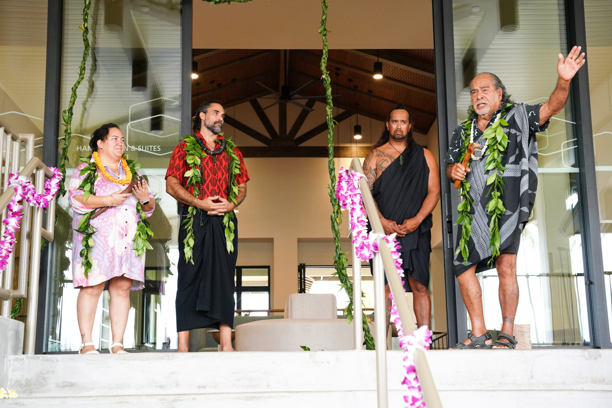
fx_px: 882
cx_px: 306
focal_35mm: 52
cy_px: 204
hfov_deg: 38.2
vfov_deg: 26.1
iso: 2500
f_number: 5
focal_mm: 51.9
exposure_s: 1/500
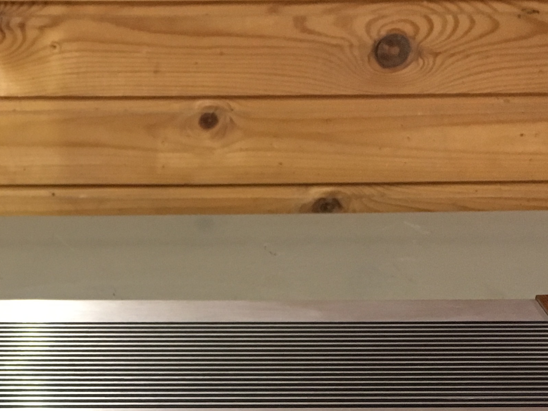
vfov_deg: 19.3
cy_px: 459
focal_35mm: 73
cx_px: 105
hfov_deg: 26.2
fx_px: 1155
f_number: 2.2
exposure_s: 1/20
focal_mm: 4.15
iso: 200
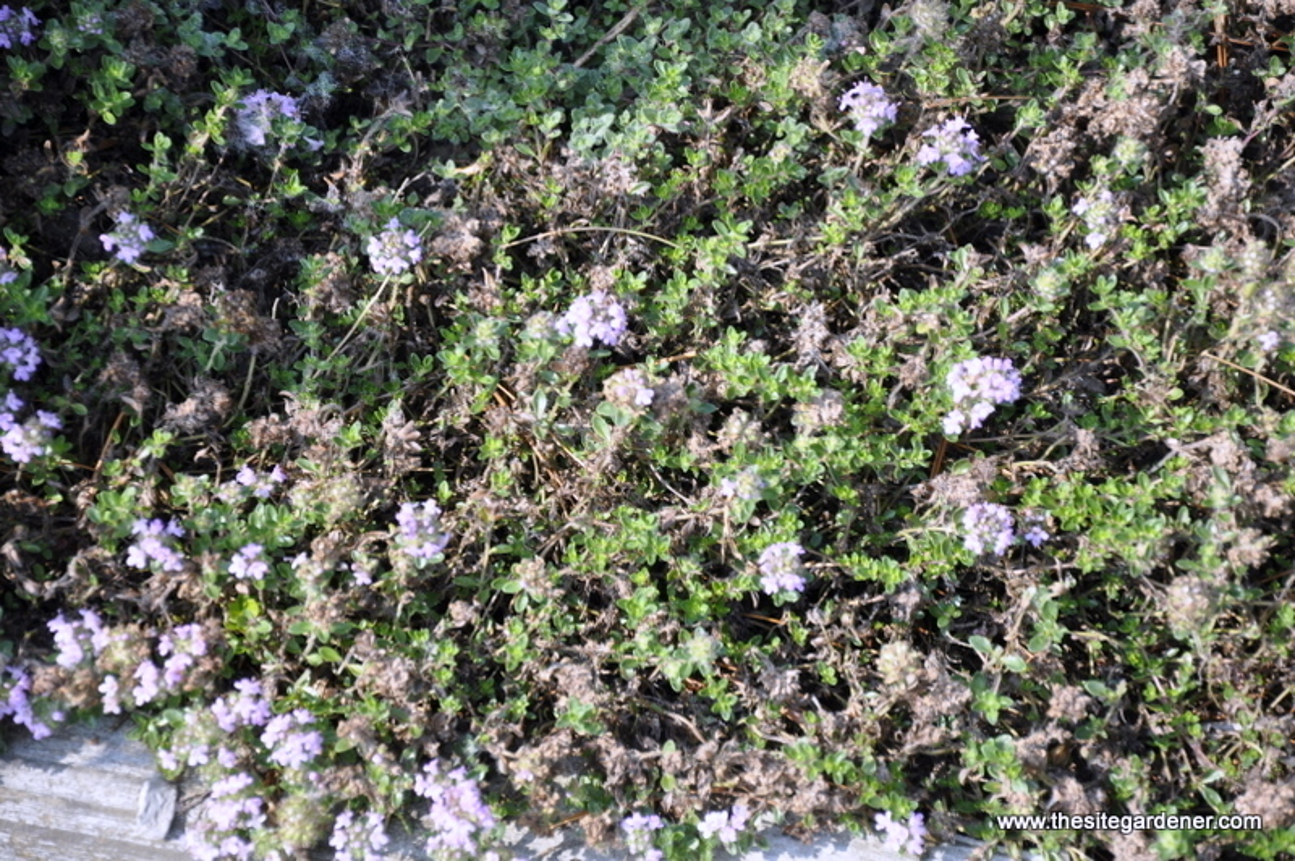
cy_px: 430
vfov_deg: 8.7
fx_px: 5661
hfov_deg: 13.1
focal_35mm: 158
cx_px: 648
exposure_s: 1/200
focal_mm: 105
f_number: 7.1
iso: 200
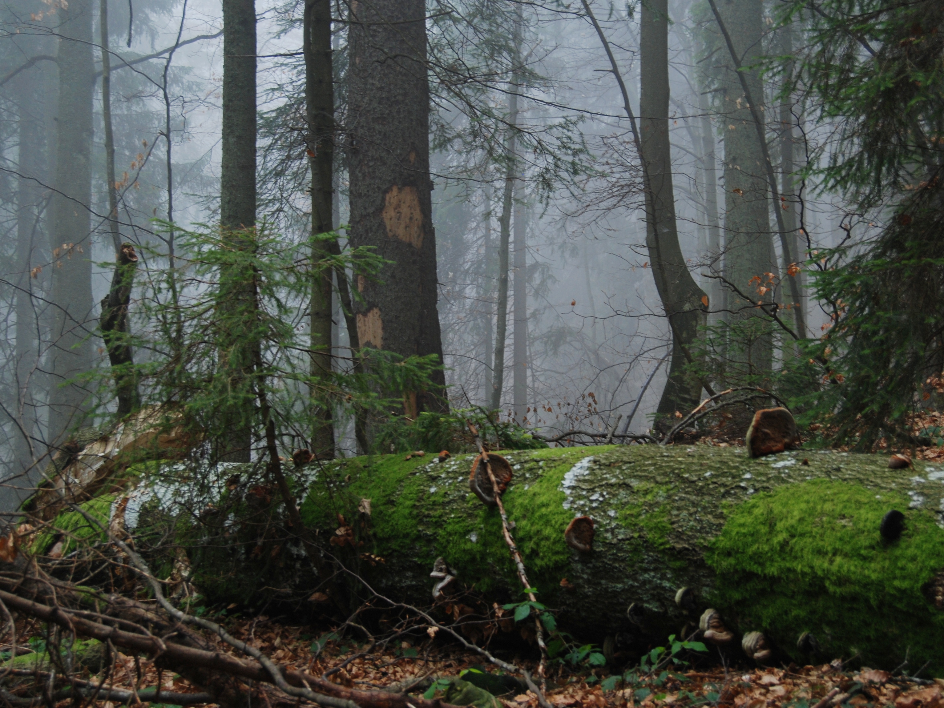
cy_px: 316
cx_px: 513
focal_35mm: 62
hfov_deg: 31.2
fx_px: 1691
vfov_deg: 23.6
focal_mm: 34
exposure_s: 1/13
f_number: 5.6
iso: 200
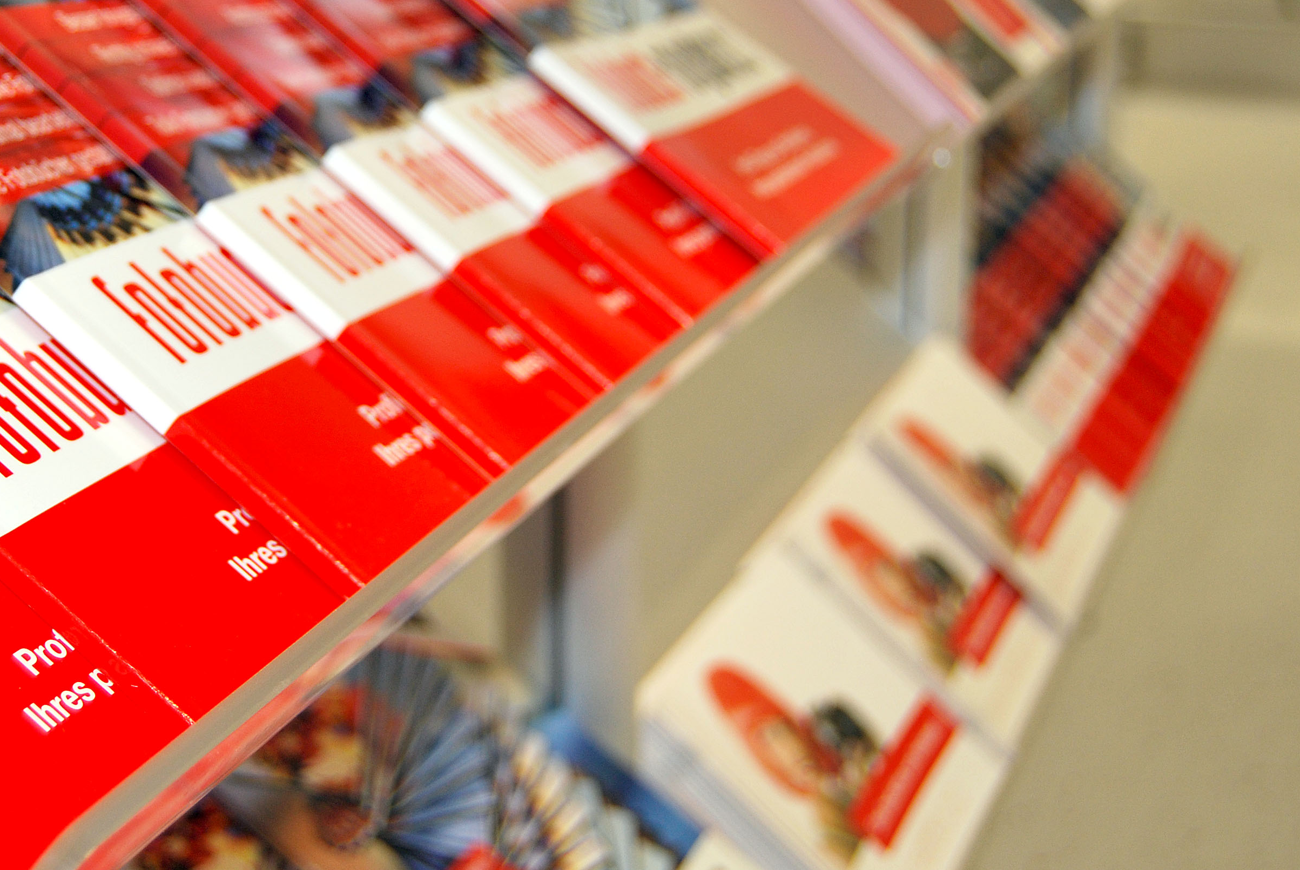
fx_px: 2704
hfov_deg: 26.6
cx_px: 286
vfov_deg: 18.2
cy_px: 272
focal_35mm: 75
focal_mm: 31
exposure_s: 1/60
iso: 200
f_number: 4.5
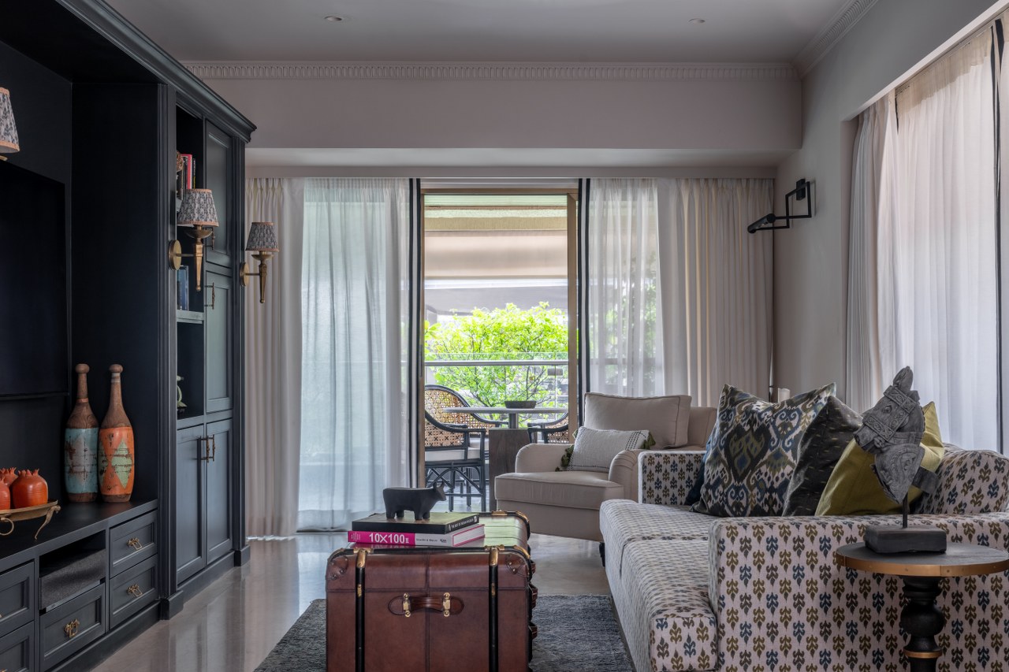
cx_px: 504
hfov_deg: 45.4
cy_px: 336
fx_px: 1205
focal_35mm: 43
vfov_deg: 31.2
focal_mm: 43
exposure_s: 1/2
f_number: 8
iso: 100
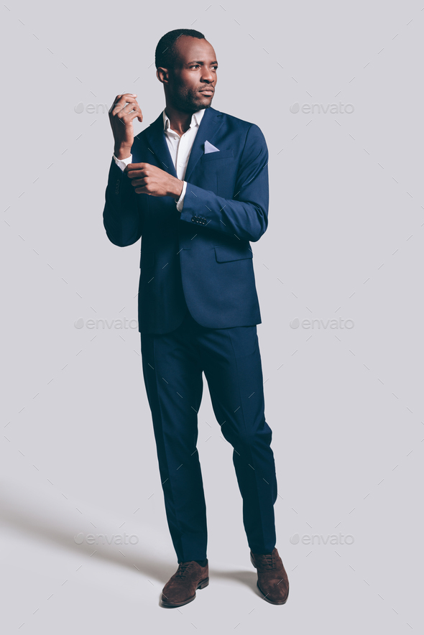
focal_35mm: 50
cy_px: 318
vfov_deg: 39.6
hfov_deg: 27.0
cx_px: 212
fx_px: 883
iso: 160
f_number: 5.6
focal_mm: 50
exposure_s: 1/160
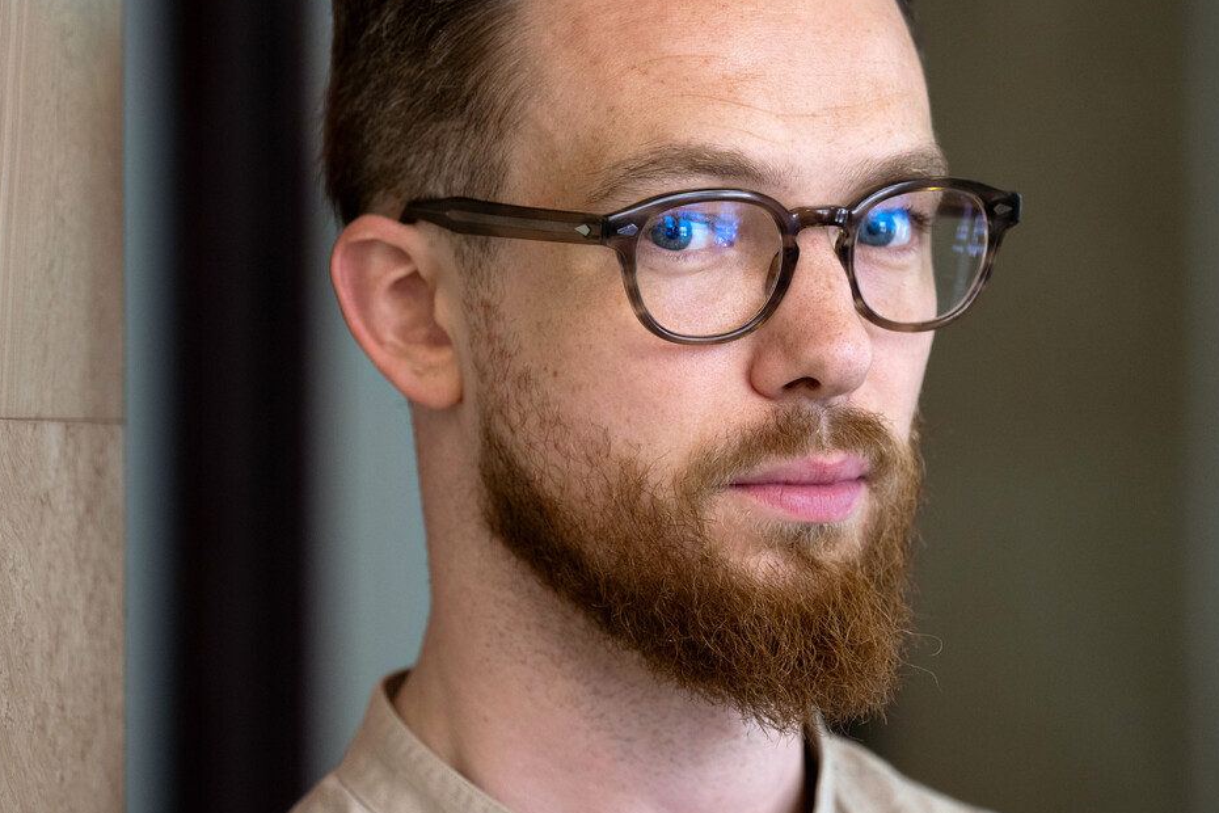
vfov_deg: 4.6
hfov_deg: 6.8
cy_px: 410
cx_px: 511
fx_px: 10191
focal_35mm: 301
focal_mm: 175
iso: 640
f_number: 3.2
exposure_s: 1/80
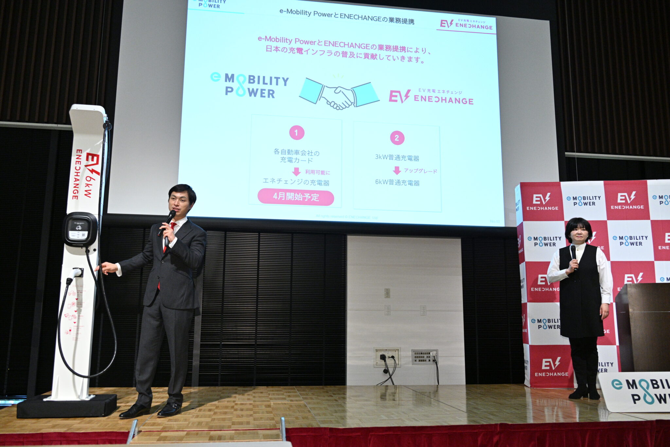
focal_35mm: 32
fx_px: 586
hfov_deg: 59.5
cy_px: 224
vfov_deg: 41.7
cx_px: 335
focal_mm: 31.5
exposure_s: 1/200
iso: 3200
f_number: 4.5
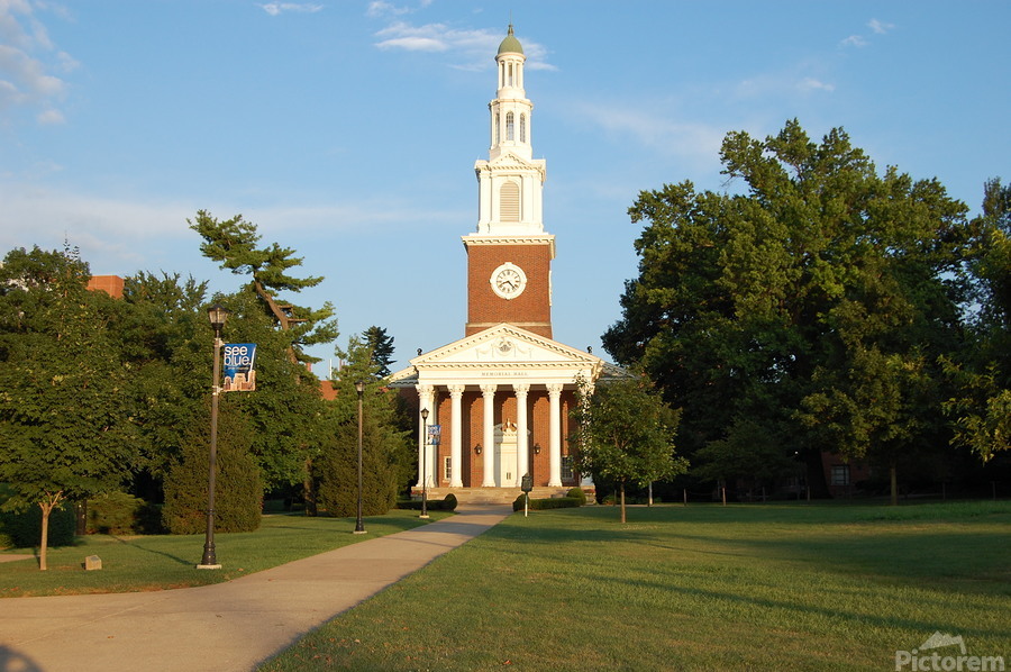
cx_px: 506
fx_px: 1178
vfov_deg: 31.8
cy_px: 336
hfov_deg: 46.4
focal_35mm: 42
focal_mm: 28
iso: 200
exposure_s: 1/200
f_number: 7.1
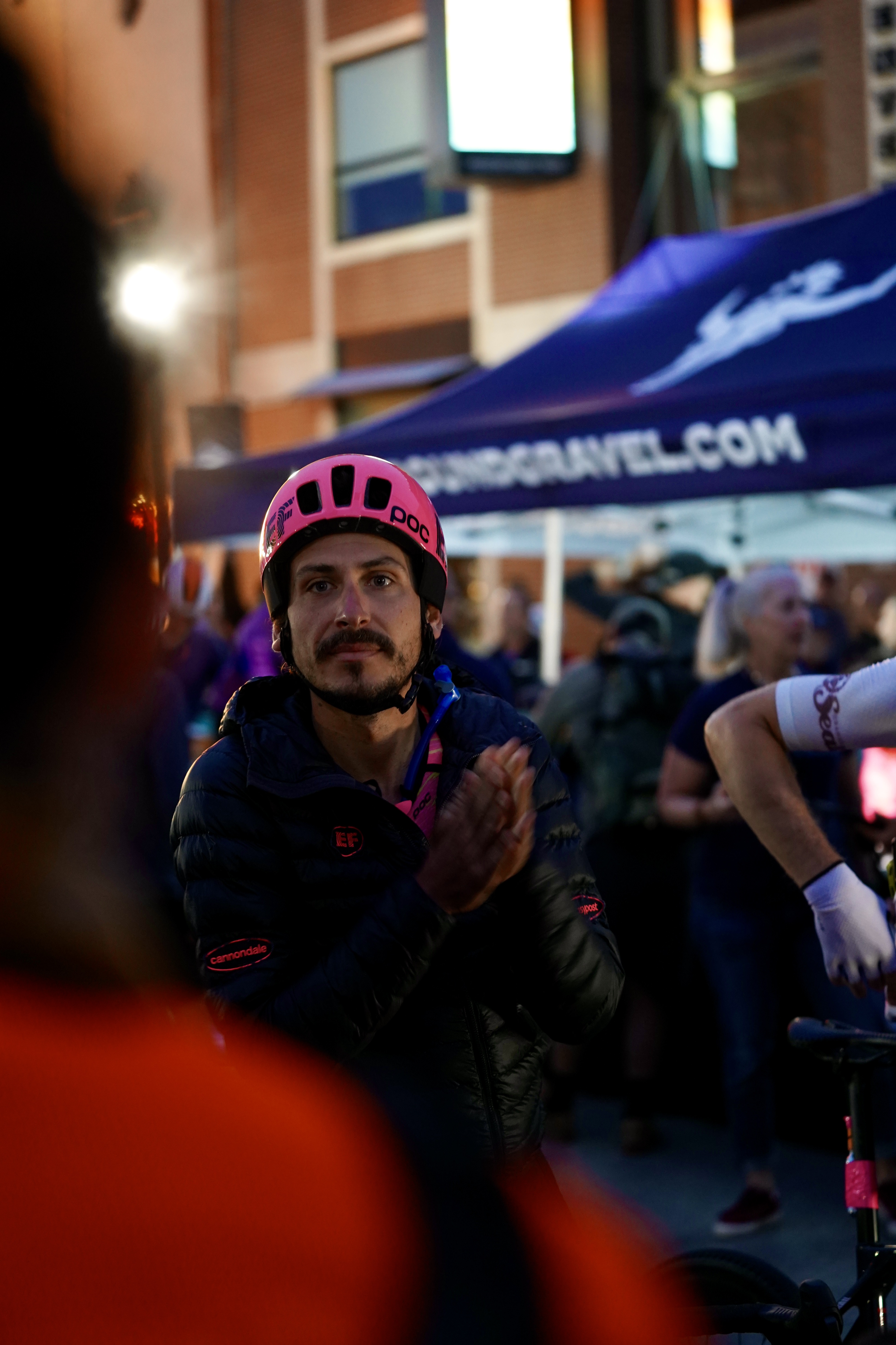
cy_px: 672
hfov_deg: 19.5
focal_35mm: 70
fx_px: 2613
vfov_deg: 28.8
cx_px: 448
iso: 2500
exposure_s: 1/25
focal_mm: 70
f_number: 2.8
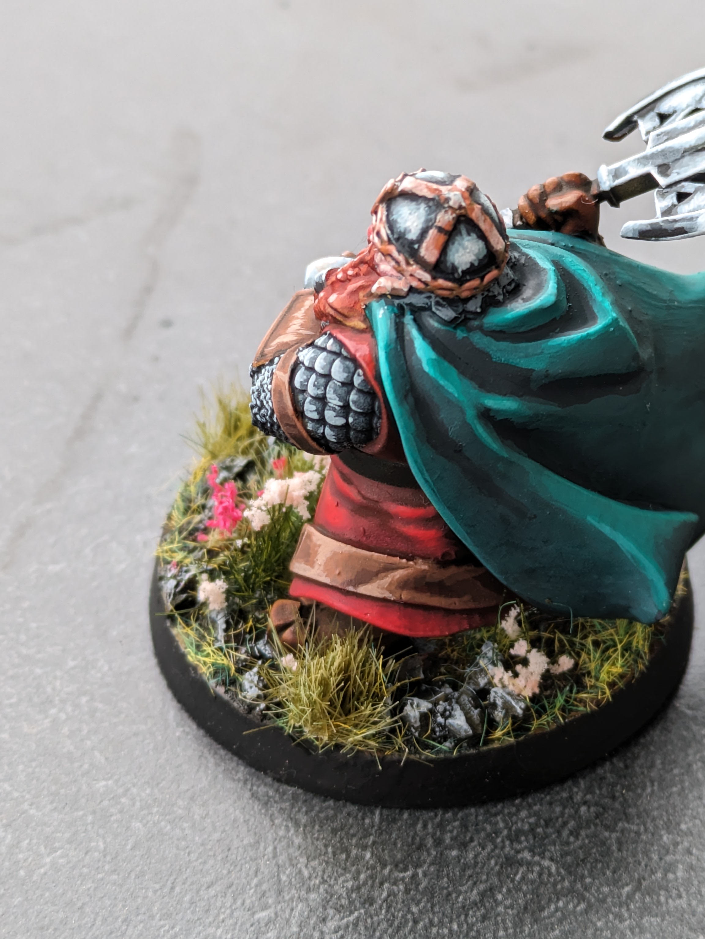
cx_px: 448
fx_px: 2089
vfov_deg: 25.3
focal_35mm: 77
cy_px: 407
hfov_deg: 19.1
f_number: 1.89
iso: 41
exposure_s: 1/204
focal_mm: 5.43
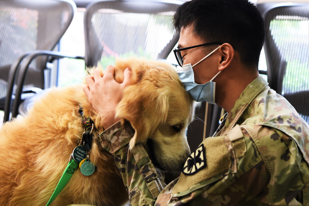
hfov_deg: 44.5
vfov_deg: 30.5
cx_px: 154
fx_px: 378
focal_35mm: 44
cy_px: 103
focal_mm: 44
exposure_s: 1/160
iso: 1600
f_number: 3.5
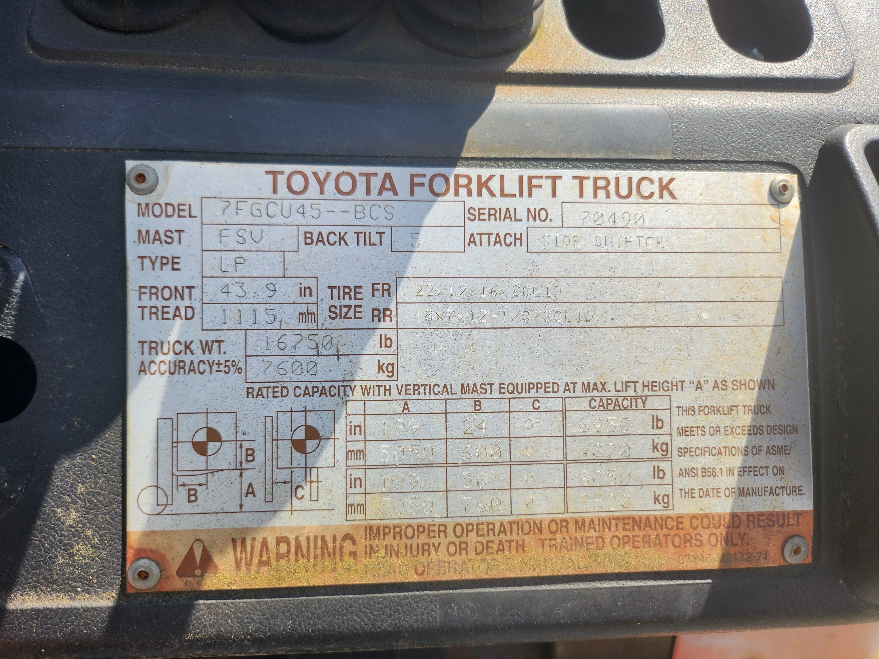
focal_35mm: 24
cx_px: 440
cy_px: 330
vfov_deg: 56.8
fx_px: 609
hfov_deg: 71.6
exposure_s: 1/1102
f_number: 1.8
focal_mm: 5
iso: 50
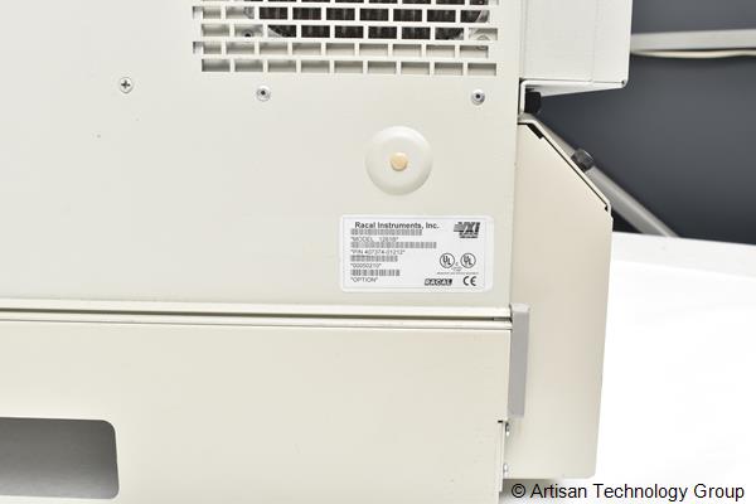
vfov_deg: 35.5
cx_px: 378
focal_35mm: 38
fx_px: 787
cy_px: 252
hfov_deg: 51.3
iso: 200
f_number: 11
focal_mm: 25
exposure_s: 1/200
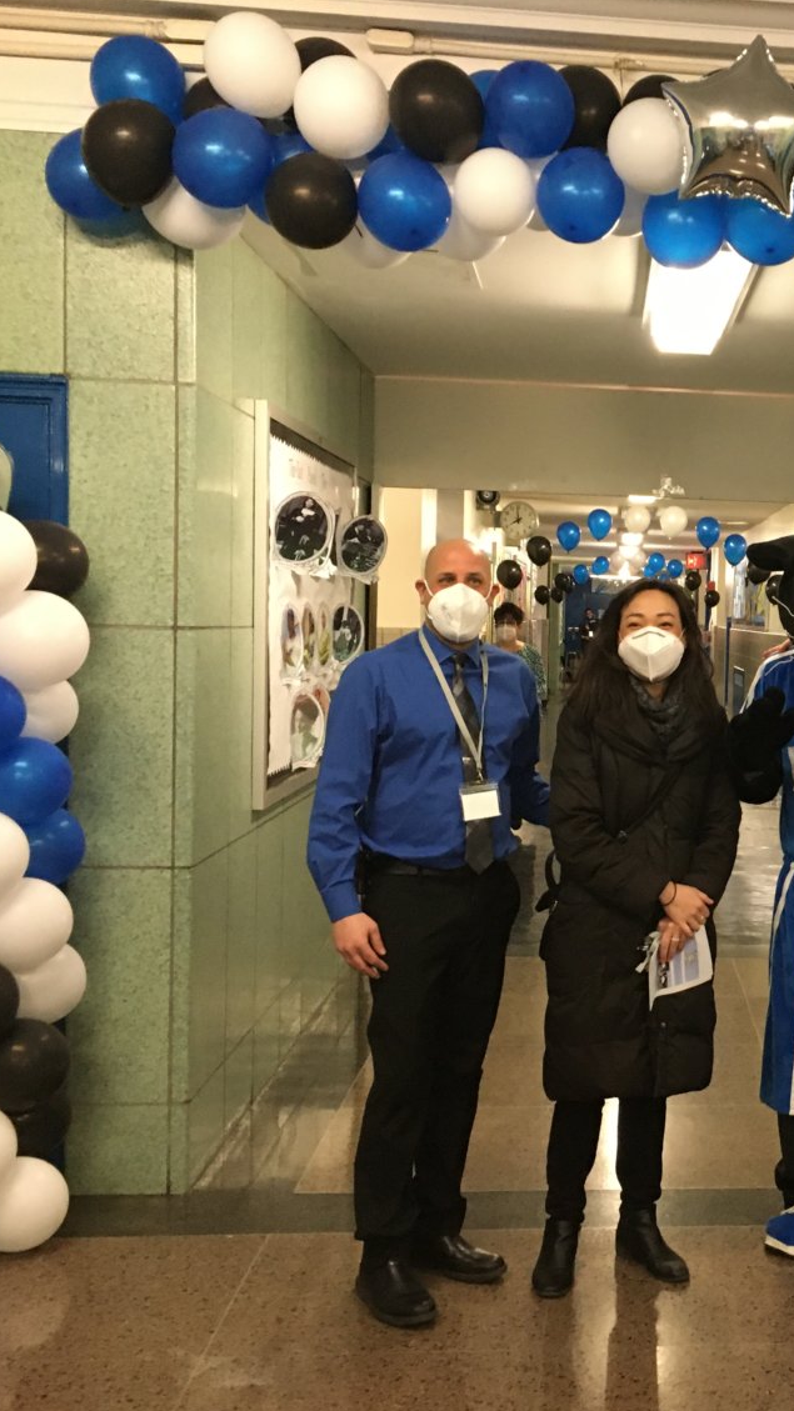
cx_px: 809
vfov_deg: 47.4
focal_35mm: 43
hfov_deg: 26.2
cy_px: 716
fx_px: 1610
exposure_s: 1/30
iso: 200
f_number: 2.2
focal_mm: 4.15
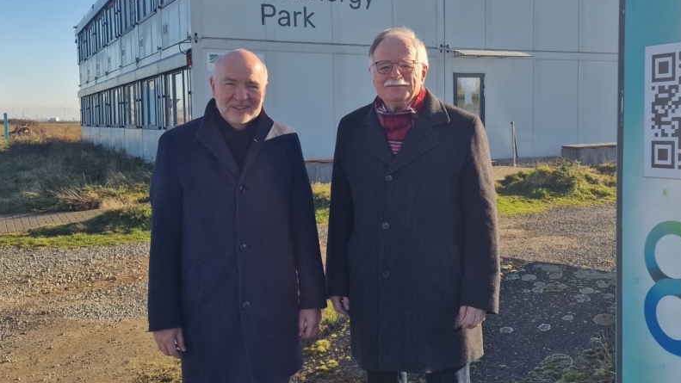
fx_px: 686
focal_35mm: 38
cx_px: 391
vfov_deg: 31.1
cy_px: 151
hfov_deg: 52.6
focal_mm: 6.4
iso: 50
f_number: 1.8
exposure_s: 1/702
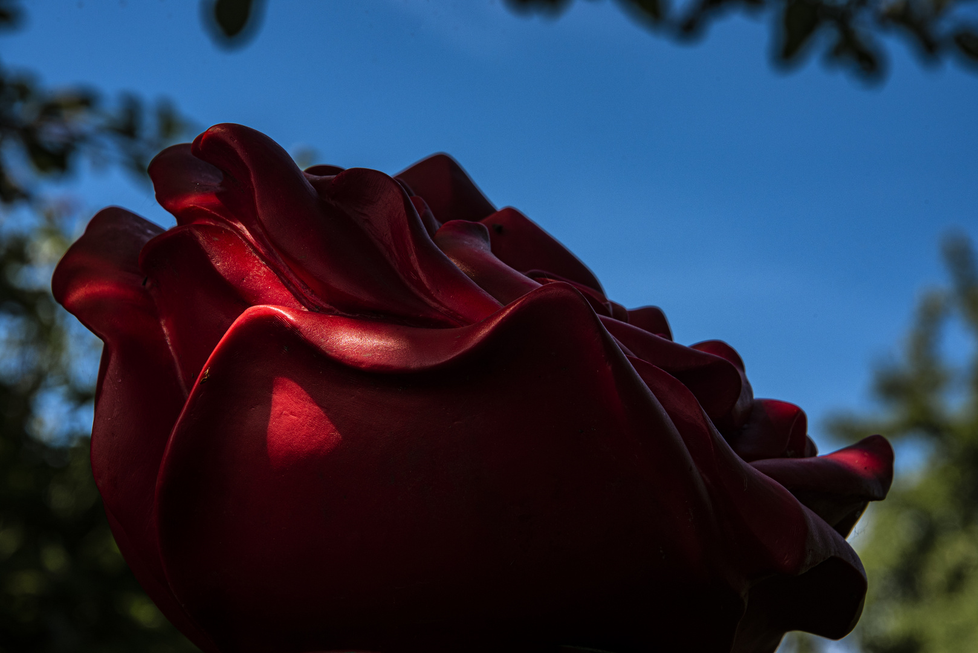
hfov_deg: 9.8
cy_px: 326
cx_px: 489
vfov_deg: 6.5
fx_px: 5707
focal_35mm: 210
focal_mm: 210
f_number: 16
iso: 400
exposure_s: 1/250
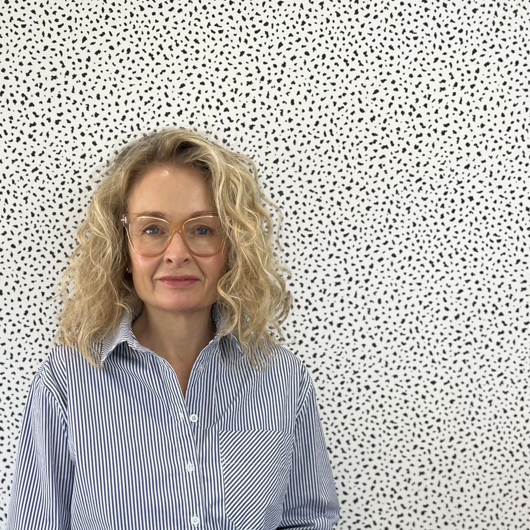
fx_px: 728
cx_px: 172
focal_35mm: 42
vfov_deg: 37.7
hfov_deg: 39.5
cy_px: 465
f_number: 1.5
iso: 32
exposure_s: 1/122
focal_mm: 5.7
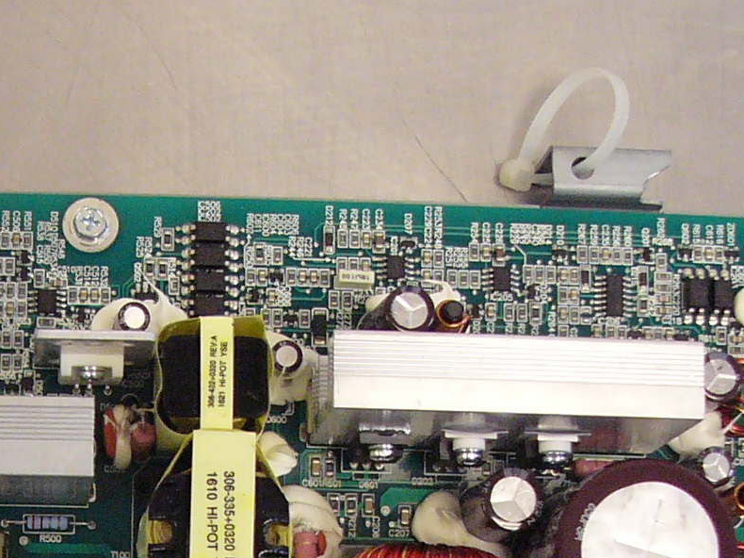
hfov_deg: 18.4
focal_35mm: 105
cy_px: 738
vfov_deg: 13.5
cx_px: 77
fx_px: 2256
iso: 200
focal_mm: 6
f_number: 2.8
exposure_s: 1/40
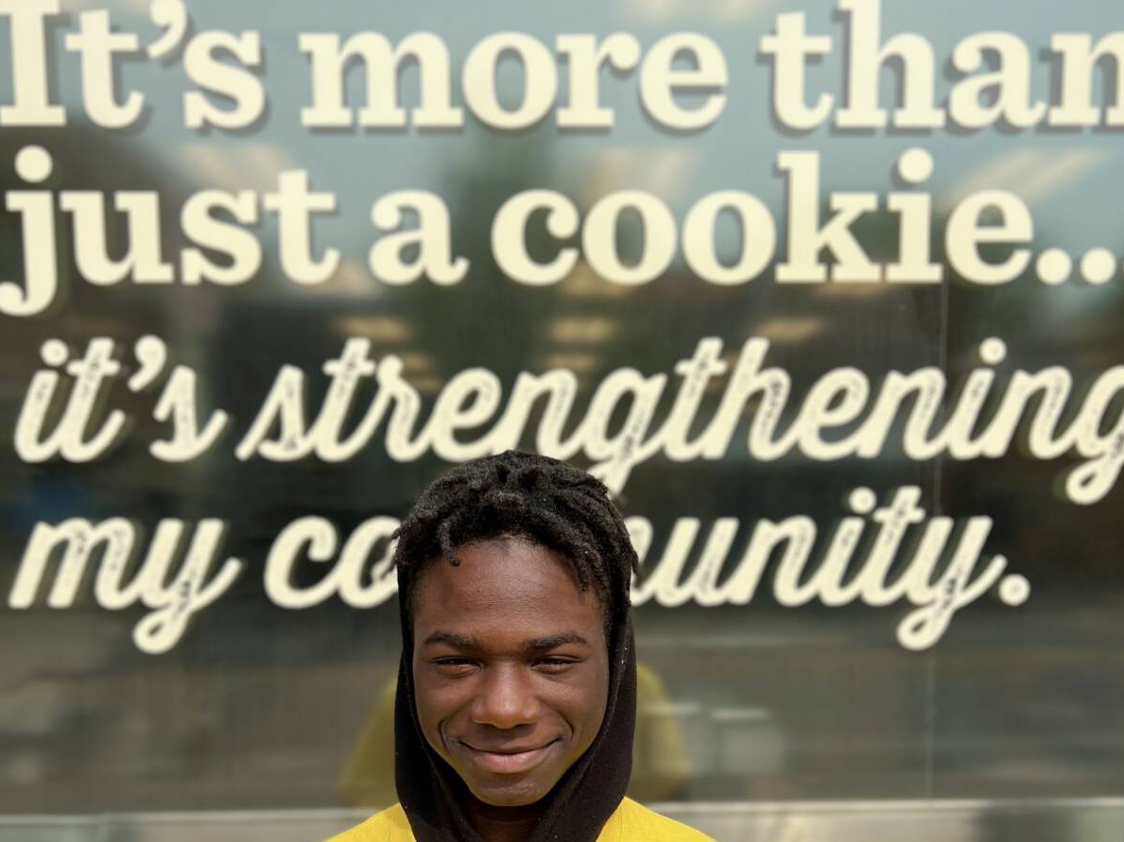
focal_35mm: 35
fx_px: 1136
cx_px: 564
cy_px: 612
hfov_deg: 52.6
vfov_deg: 39.8
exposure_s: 1/2208
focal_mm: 5.7
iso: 50
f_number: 1.5
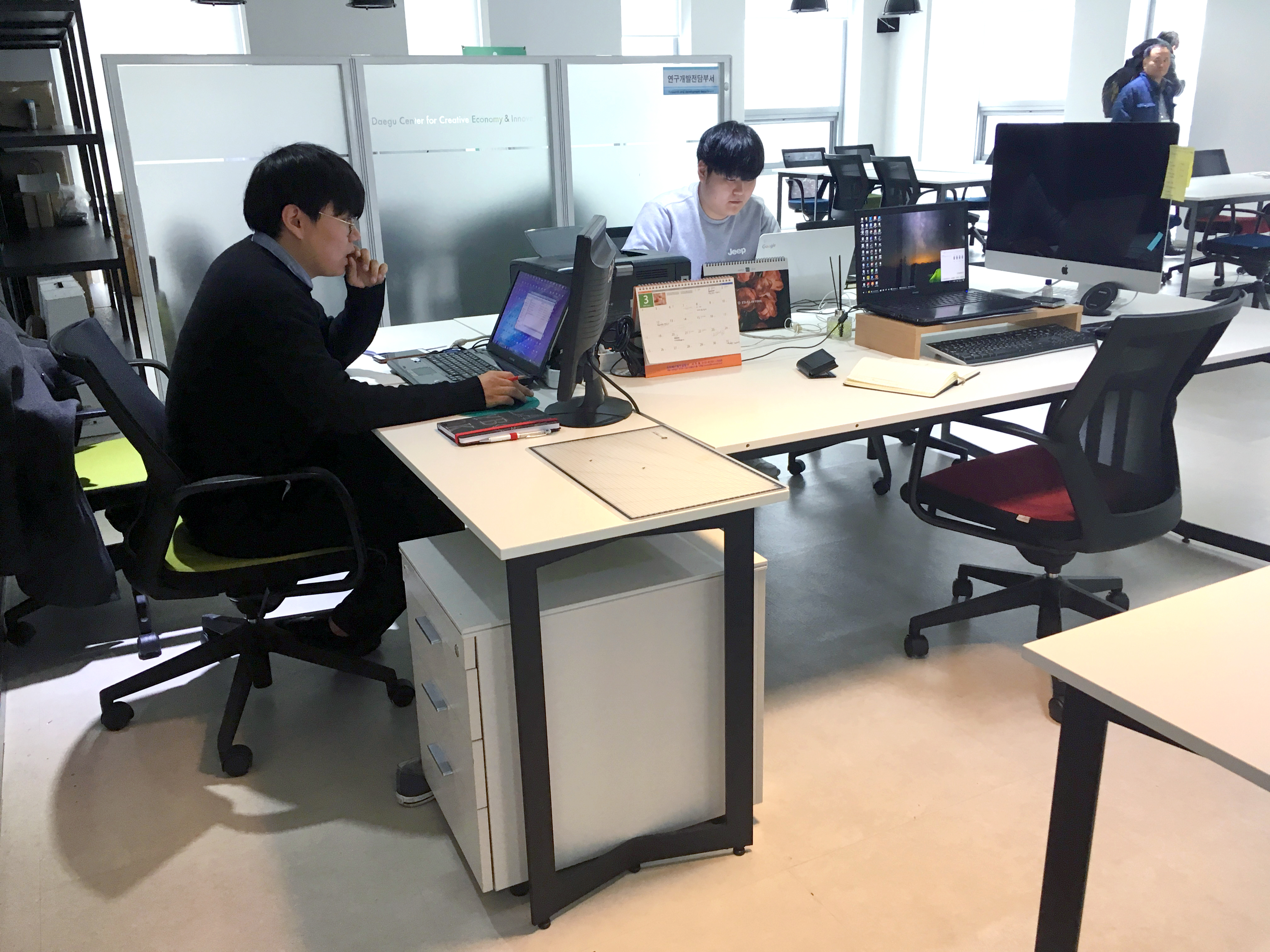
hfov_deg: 61.7
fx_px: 1064
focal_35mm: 29
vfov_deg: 48.2
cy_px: 476
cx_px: 635
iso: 64
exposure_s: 1/30
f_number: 2.2
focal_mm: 4.15
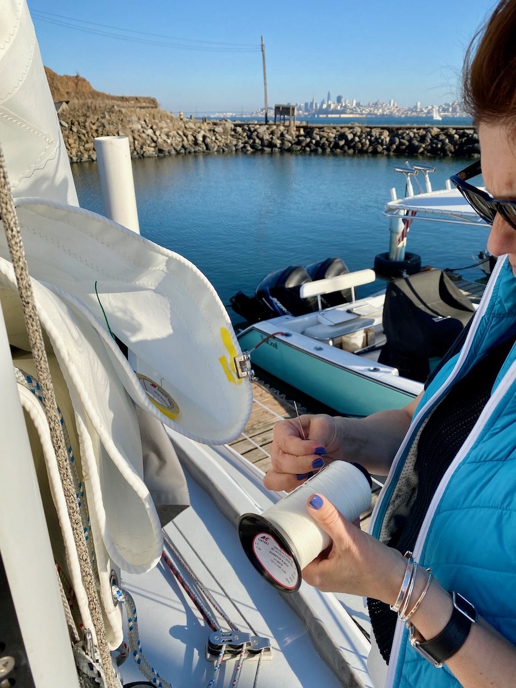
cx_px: 258
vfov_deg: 67.3
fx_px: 517
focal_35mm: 26
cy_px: 344
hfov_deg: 53.1
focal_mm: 4.25
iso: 32
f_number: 1.8
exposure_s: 1/1869
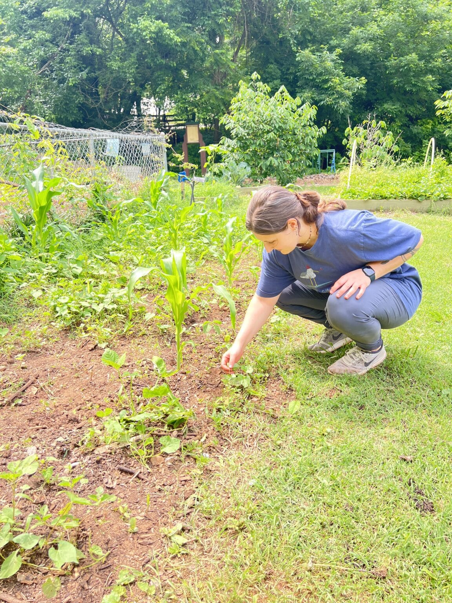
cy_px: 302
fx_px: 453
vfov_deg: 67.3
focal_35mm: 26
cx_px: 226
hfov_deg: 53.1
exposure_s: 1/246
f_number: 1.5
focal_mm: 5.7
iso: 50
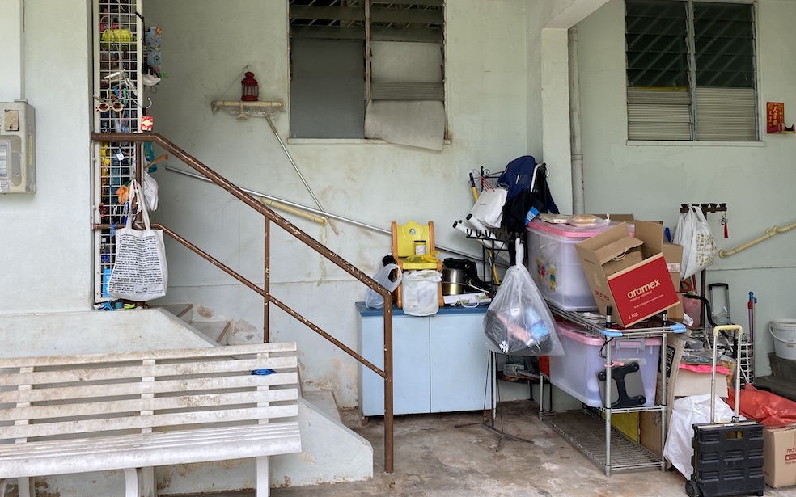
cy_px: 213
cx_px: 399
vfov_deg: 44.4
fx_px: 607
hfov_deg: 66.5
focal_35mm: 28
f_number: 1.8
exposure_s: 1/122
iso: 32
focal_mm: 4.25
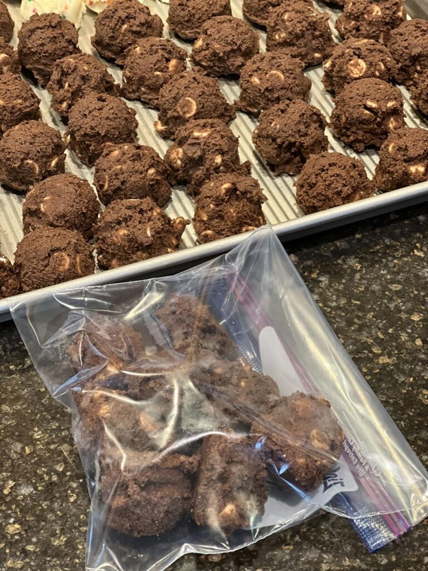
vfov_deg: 25.3
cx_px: 214
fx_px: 1269
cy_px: 286
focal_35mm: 77
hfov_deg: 19.1
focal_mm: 9
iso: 400
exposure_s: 1/24
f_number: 2.8
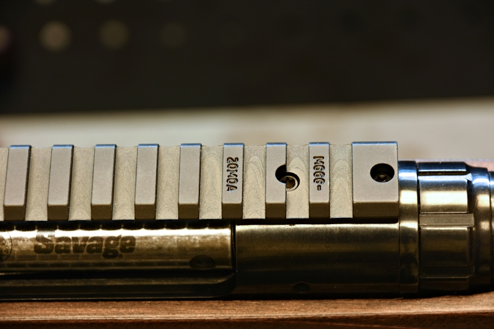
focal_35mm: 202
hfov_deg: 10.2
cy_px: 164
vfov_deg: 6.8
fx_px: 2778
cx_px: 247
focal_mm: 135
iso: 100
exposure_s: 1/5
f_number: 8
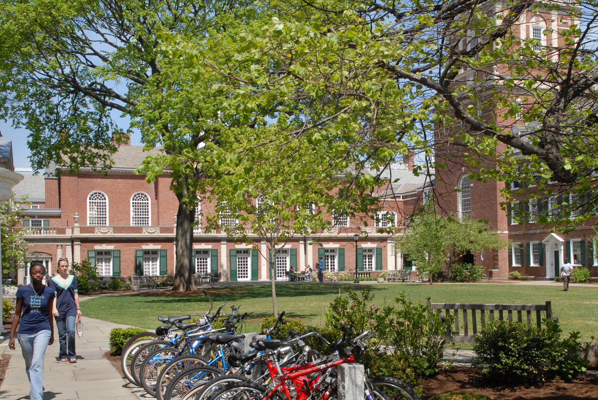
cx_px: 334
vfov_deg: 30.7
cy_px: 243
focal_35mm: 44
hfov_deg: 44.7
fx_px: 726
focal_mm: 23
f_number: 9
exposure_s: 1/320
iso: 250
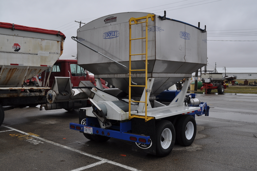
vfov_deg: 36.8
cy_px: 86
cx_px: 128
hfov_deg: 53.2
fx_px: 257
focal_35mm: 36
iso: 200
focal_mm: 24
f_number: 6.3
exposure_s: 1/160
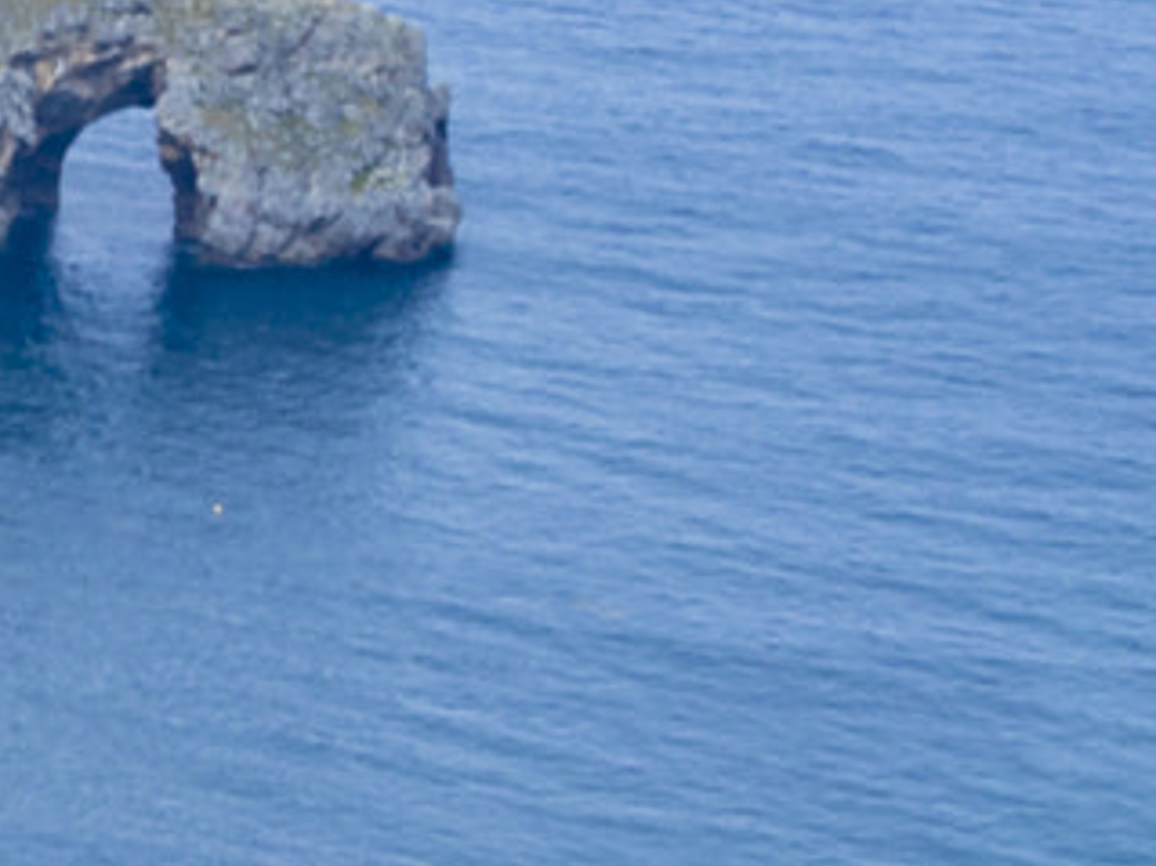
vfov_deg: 6.8
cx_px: -2439
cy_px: 873
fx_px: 7211
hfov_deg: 7.8
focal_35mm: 216
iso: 100
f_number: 11
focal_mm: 35
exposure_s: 1/100
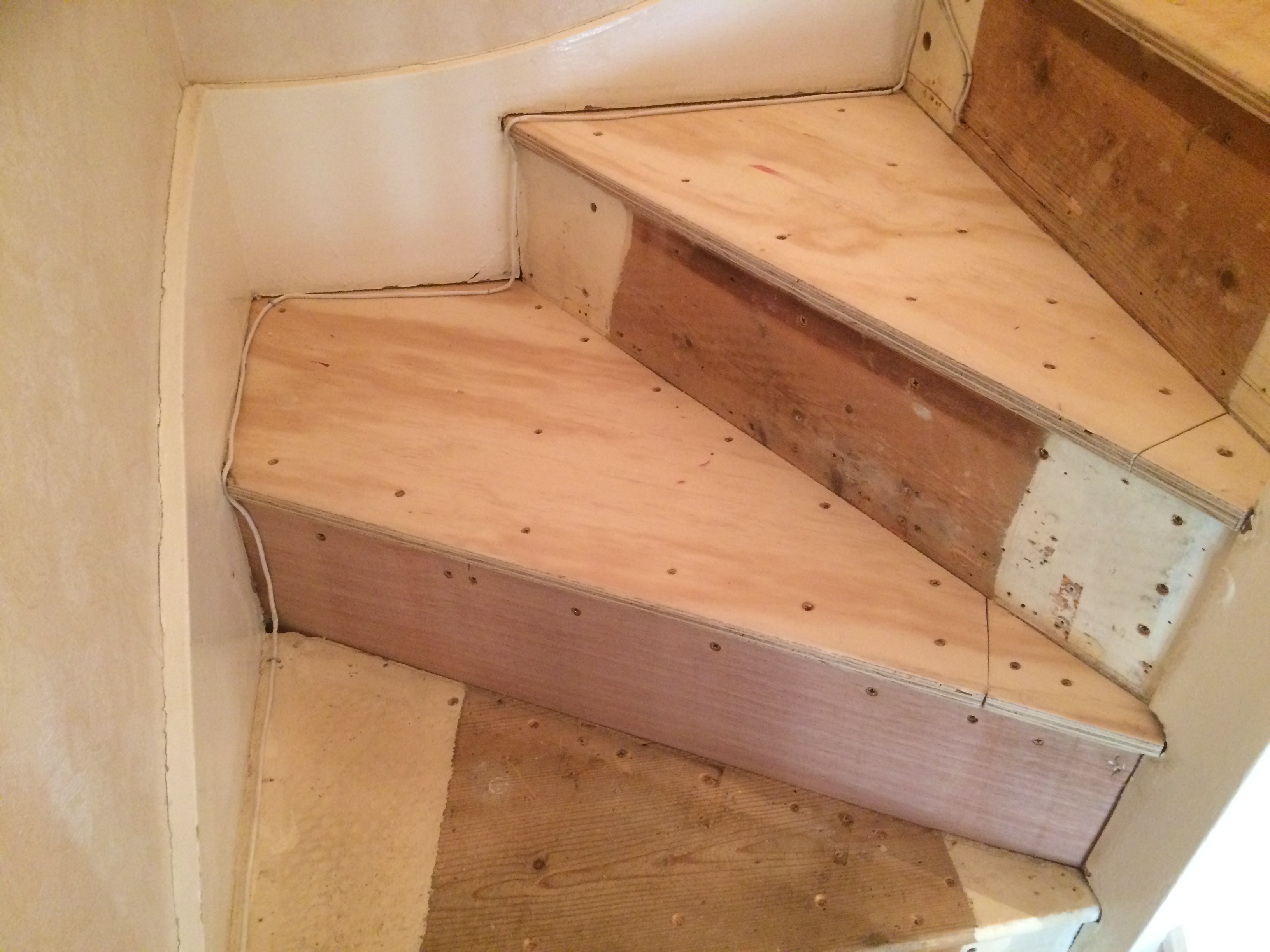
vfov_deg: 48.2
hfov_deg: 61.7
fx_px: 1064
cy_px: 476
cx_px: 635
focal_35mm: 29
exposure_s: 1/20
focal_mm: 4.15
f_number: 2.2
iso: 320
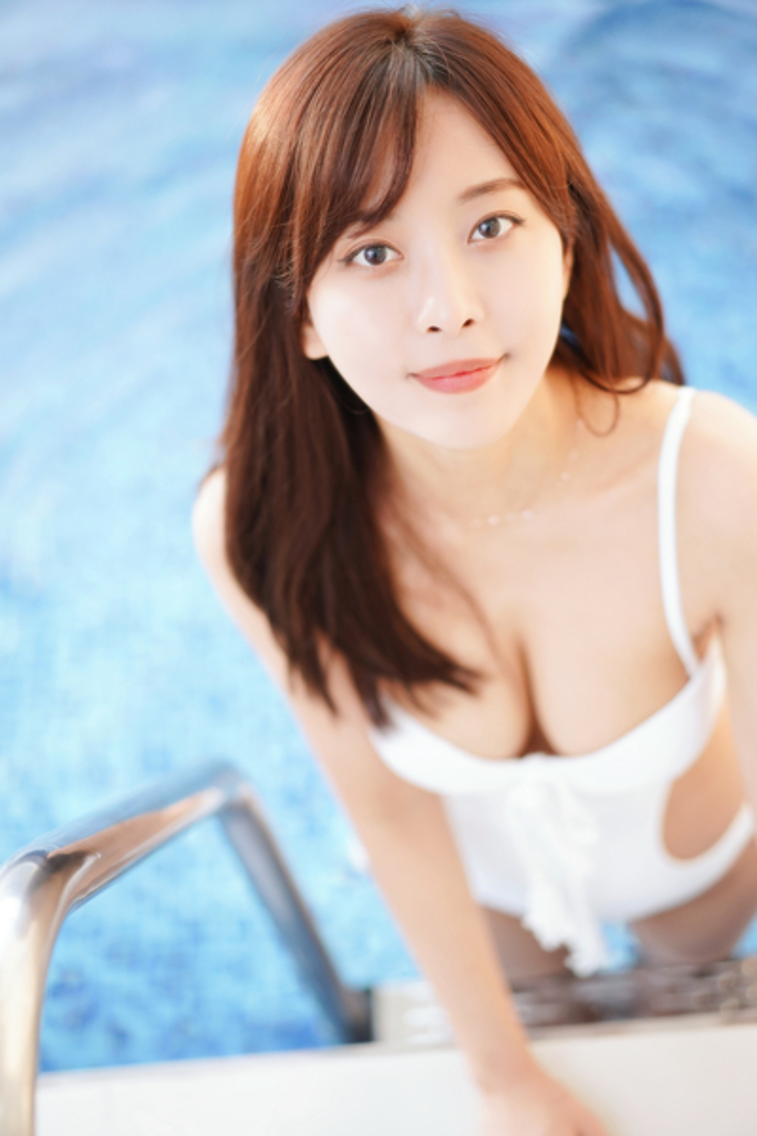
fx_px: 1735
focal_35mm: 55
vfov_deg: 36.2
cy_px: 568
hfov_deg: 24.6
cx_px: 378
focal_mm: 55
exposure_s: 1/160
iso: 250
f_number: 1.8
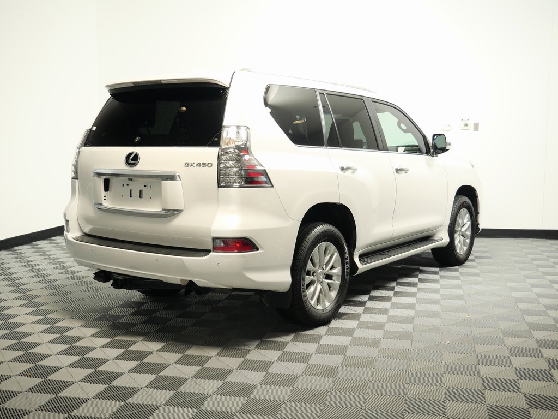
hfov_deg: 46.8
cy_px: 210
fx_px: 645
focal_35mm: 40
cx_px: 279
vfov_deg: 36.0
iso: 200
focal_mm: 20
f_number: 4.1
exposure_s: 1/200
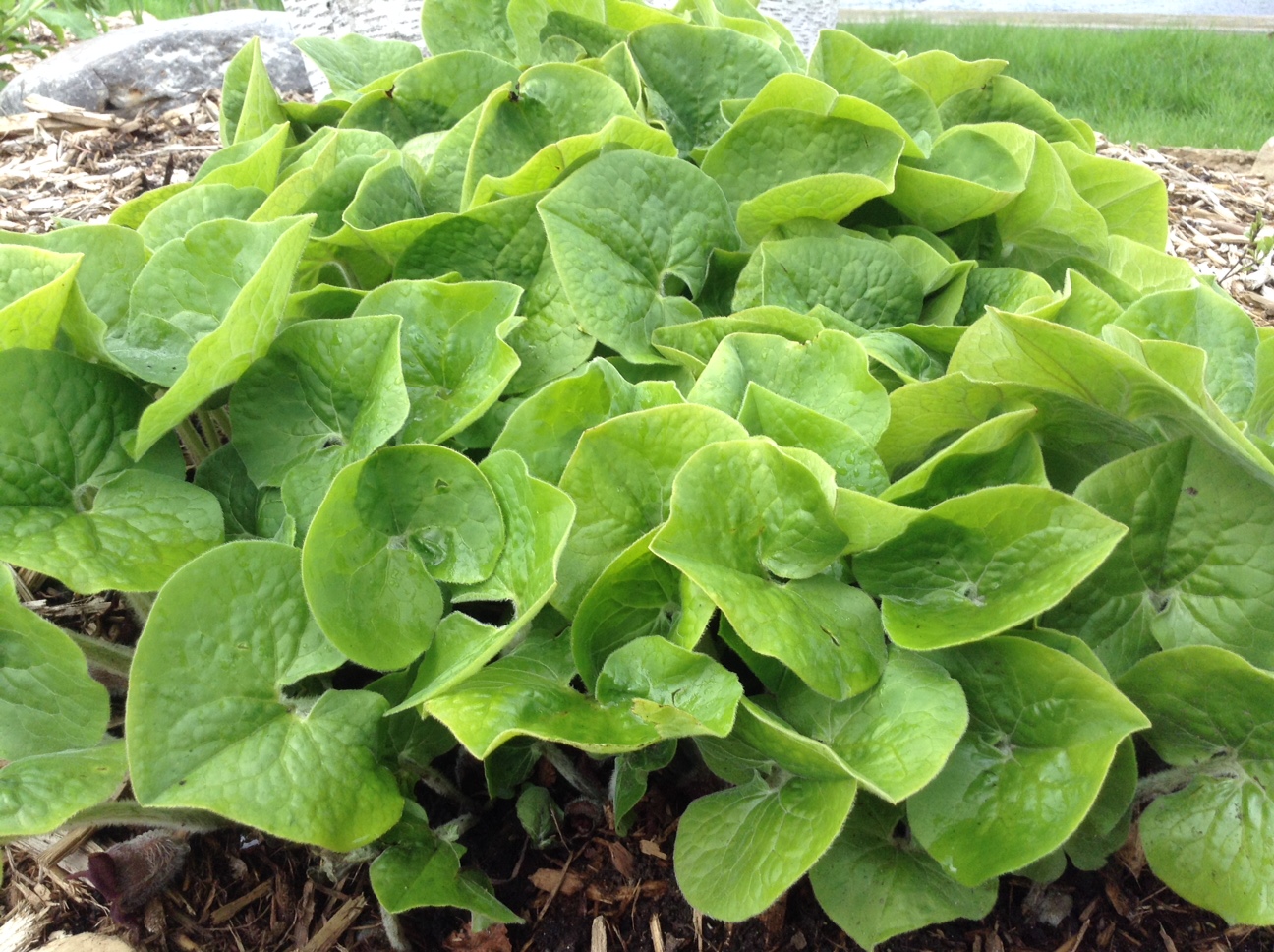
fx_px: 1213
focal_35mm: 33
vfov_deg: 42.8
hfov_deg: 55.4
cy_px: 476
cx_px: 637
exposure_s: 1/120
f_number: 2.4
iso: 32
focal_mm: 3.3
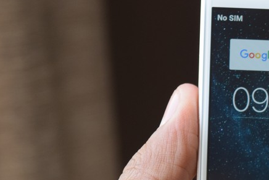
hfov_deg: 7.9
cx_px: 343
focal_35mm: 258
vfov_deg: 5.3
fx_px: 1928
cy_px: 226
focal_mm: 50
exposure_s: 1/125
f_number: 5.6
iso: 400
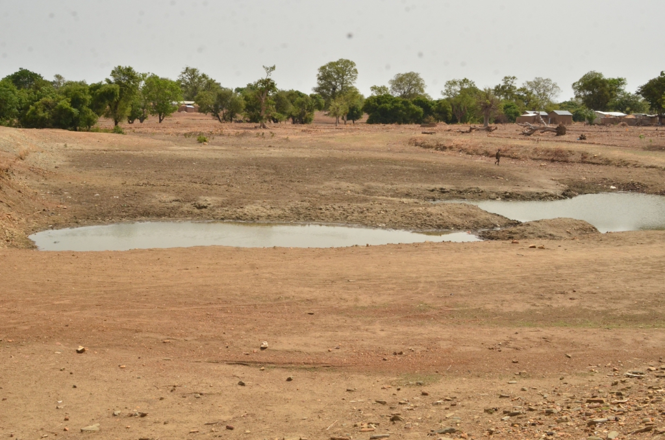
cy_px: 220
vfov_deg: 30.7
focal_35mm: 44
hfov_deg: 45.0
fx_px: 802
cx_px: 332
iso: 640
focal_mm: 29
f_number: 14
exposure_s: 1/800
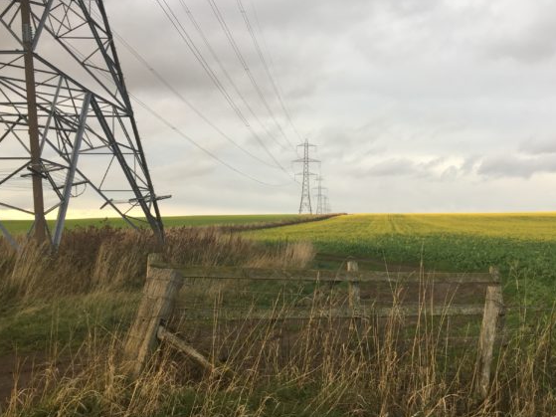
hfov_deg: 47.6
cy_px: 159
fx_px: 626
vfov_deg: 36.6
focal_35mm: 39
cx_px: 337
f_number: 2.2
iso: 40
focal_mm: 4.15
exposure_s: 1/100
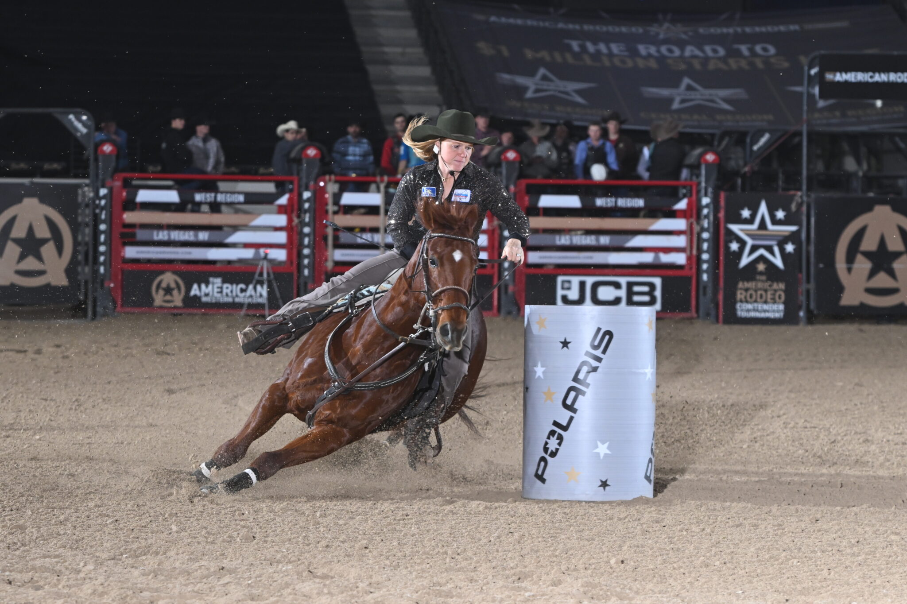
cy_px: 302
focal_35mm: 168
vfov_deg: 8.2
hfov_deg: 12.2
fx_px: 4231
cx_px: 454
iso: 800
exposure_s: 1/200
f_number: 4.5
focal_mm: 112
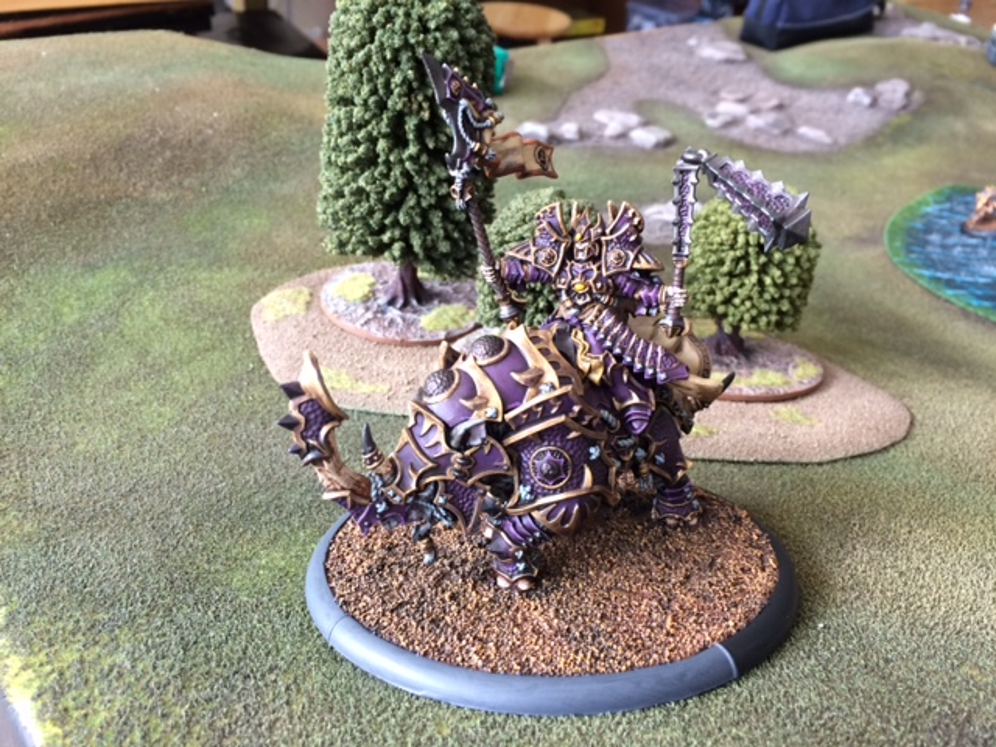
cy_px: 374
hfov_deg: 61.7
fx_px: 834
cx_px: 498
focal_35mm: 29
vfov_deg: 48.2
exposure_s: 1/30
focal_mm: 4.15
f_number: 2.2
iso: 64
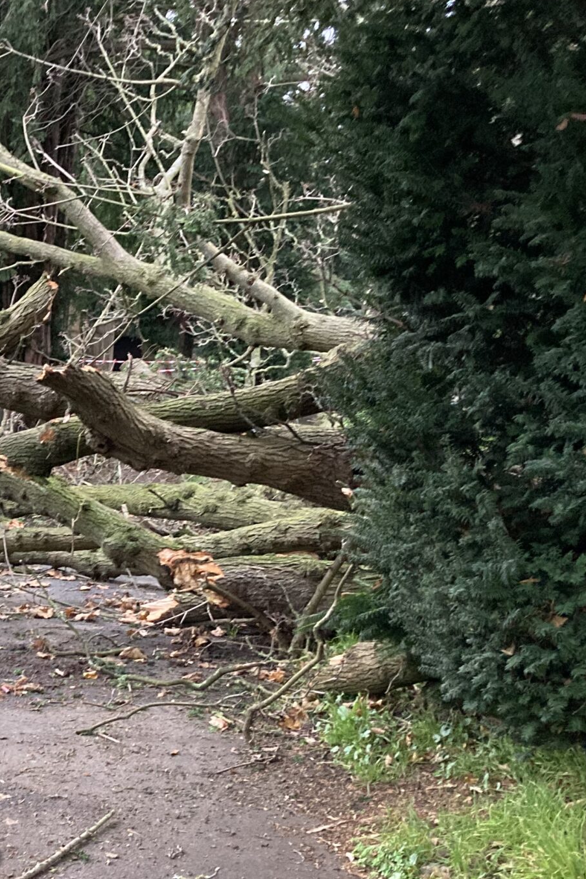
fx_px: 1342
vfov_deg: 36.2
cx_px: -53
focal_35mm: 55
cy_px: 506
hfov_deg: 23.2
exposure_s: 1/51
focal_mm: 3.99
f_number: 1.8
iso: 320
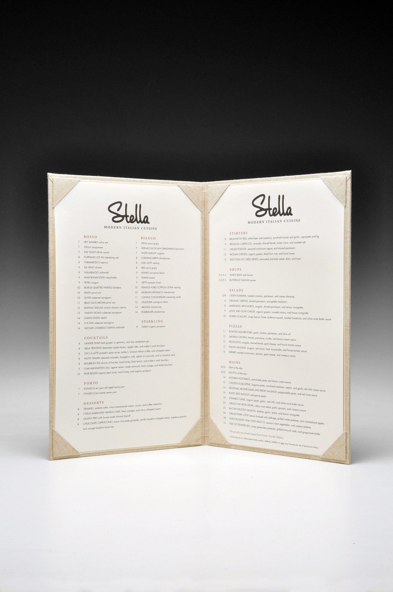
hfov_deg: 22.6
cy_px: 296
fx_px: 985
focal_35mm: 60
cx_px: 196
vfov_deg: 33.4
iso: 200
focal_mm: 40
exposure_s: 1/60
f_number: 11
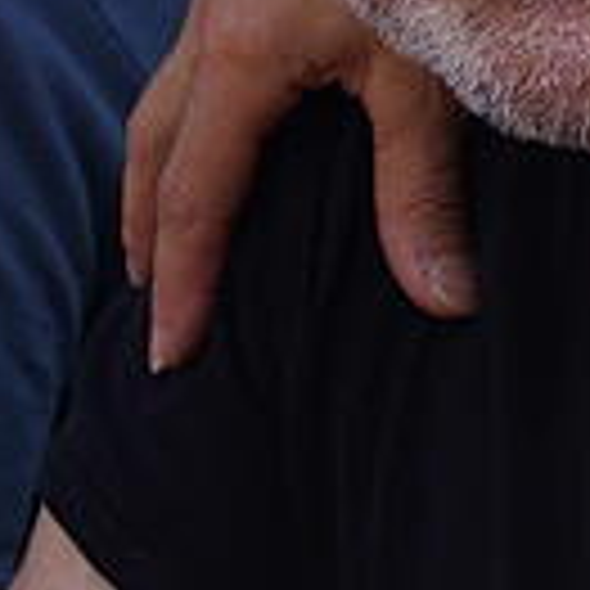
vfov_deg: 8.0
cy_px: 20
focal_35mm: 218
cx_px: 1040
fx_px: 4204
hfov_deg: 7.8
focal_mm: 24
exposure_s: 1/125
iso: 100
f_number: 5.6
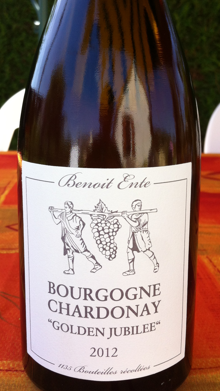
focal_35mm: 46
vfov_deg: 44.5
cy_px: 167
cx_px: 108
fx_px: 477
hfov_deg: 26.0
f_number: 2.8
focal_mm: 3.85
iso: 80
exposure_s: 1/287
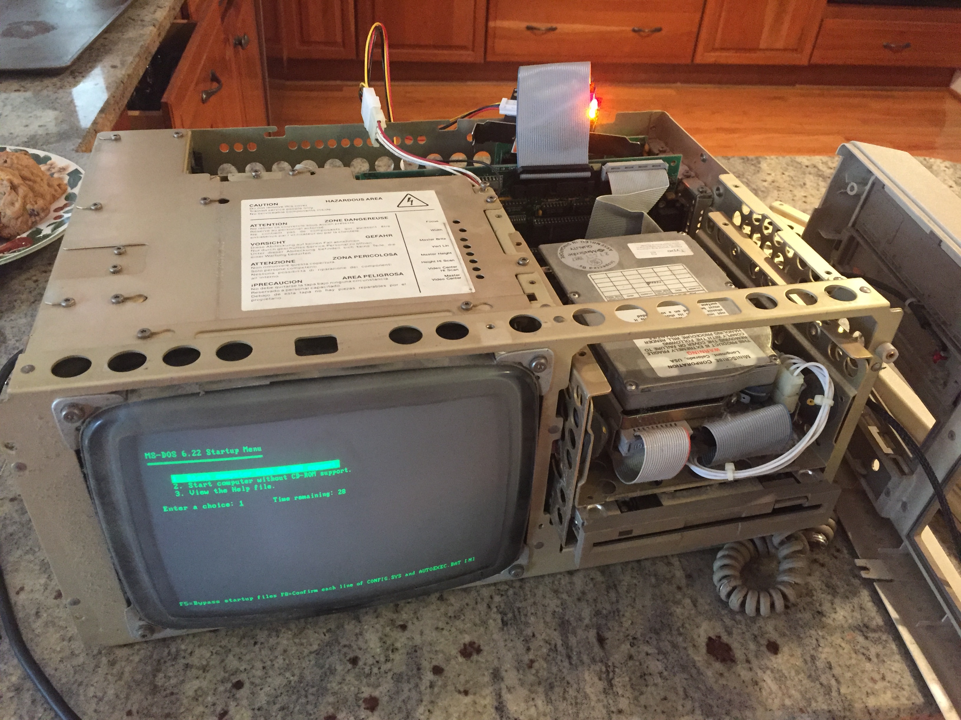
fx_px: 805
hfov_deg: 61.7
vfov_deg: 48.2
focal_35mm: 29
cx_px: 480
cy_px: 360
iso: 250
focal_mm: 4.15
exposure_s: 1/15
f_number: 2.2
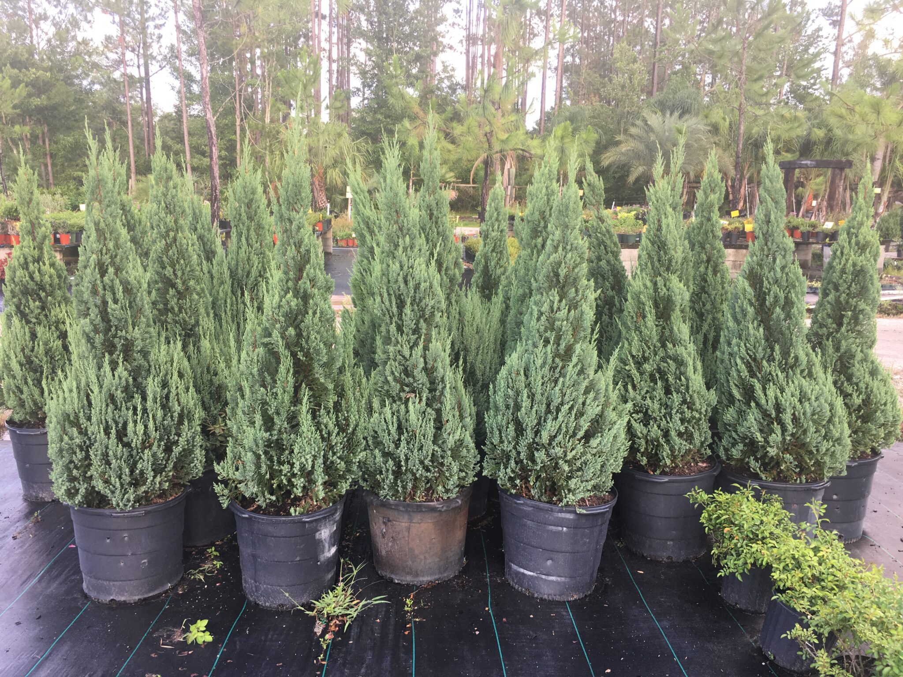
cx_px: 452
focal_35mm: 29
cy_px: 338
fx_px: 756
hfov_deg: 61.7
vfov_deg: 48.2
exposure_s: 1/40
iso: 32
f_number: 2.2
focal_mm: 4.15
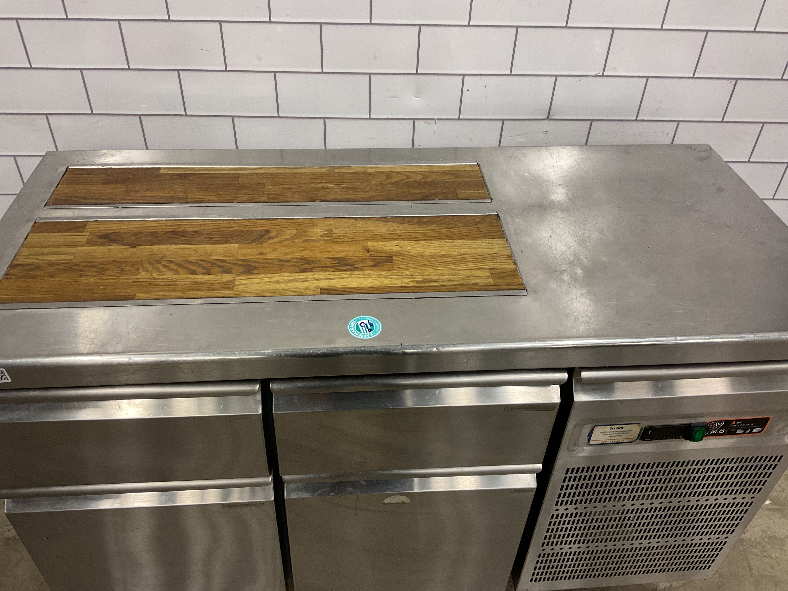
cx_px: 394
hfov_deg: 61.7
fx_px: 660
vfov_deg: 48.2
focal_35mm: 29
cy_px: 296
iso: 64
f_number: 1.8
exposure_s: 1/50
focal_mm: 3
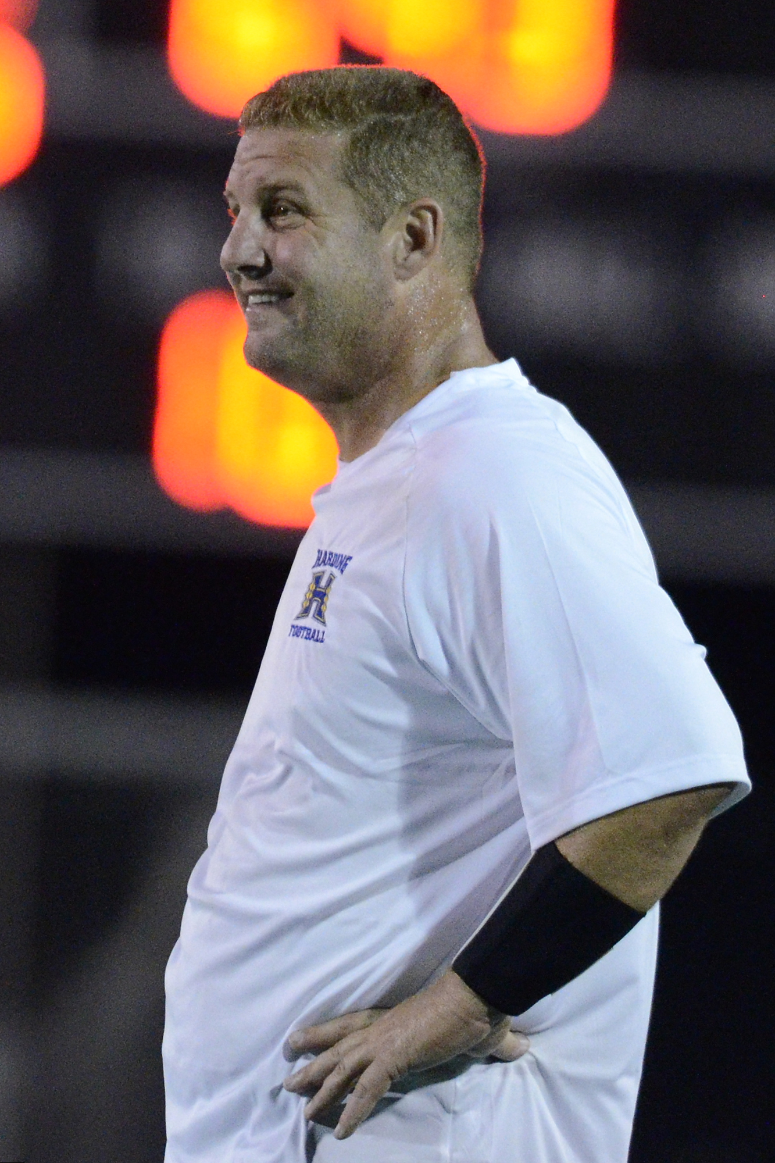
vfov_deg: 4.6
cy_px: 582
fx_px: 14533
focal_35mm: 450
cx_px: 388
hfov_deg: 3.1
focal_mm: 300
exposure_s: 1/800
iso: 4000
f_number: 2.8
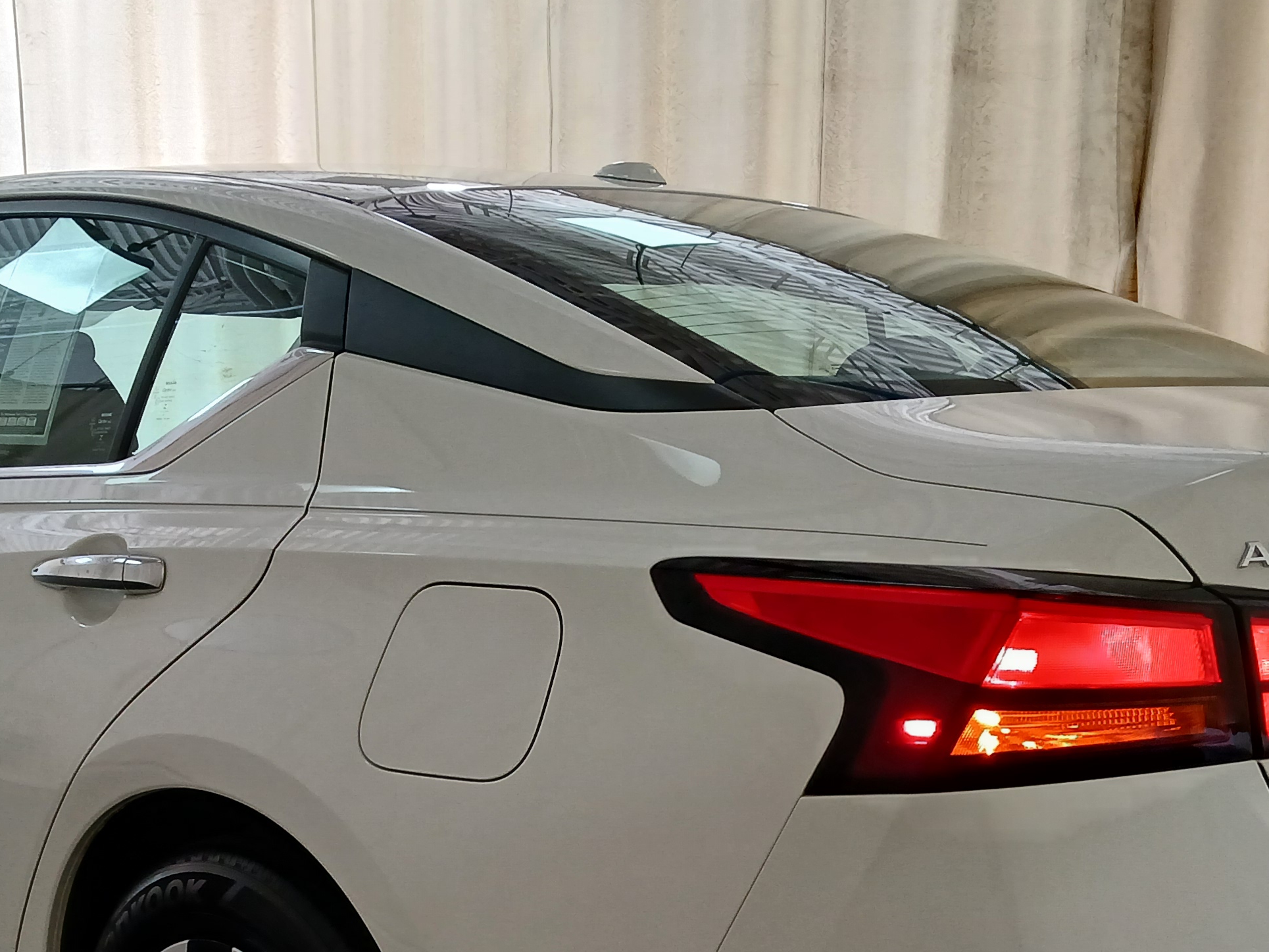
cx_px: 535
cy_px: 866
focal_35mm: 55
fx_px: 2016
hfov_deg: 34.9
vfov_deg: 25.7
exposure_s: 1/60
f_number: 1.8
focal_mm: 3.98
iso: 100
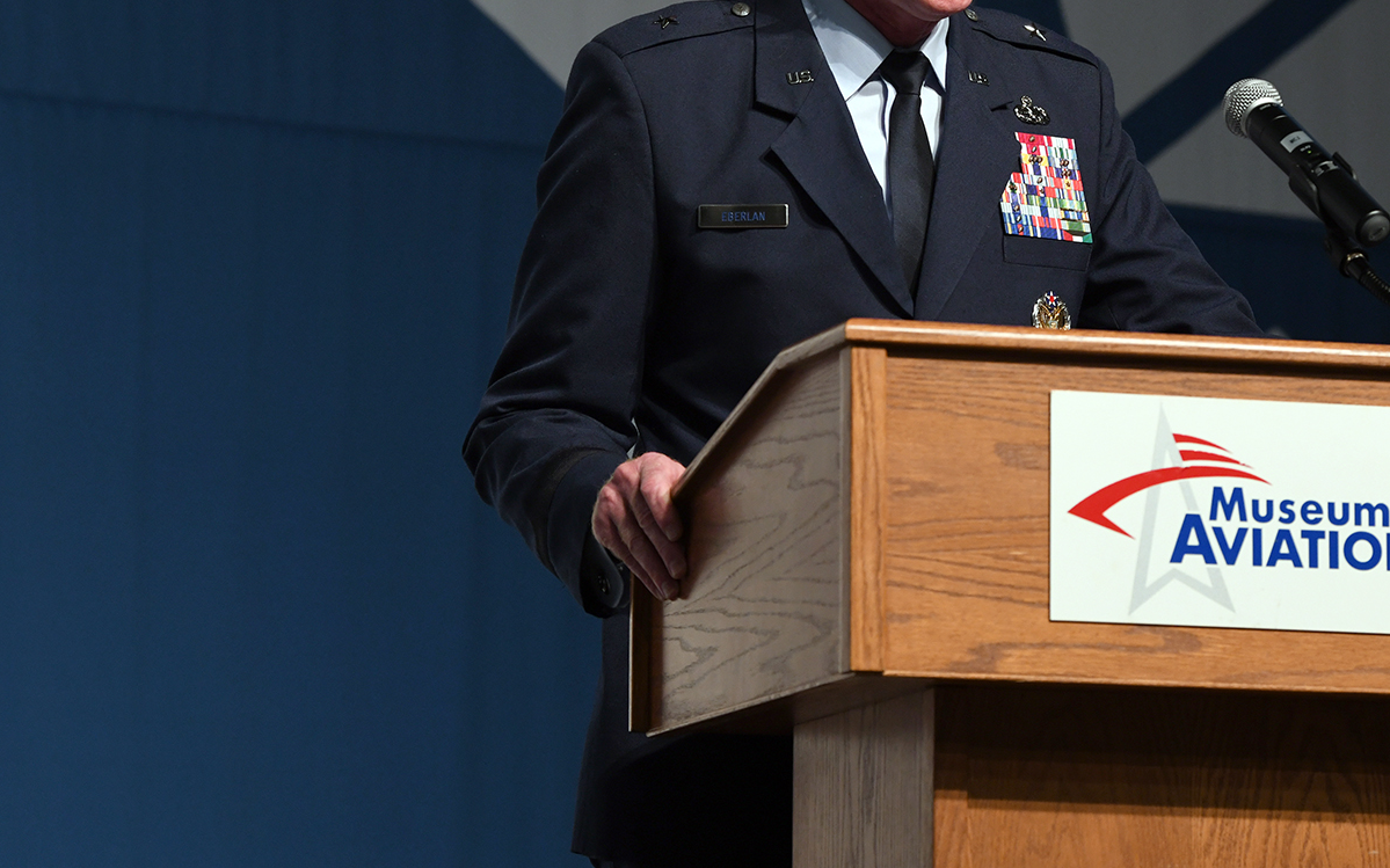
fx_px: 7651
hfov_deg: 10.4
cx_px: 907
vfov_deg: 6.5
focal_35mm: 202
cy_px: 342
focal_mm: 110
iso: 1250
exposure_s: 1/80
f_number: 5
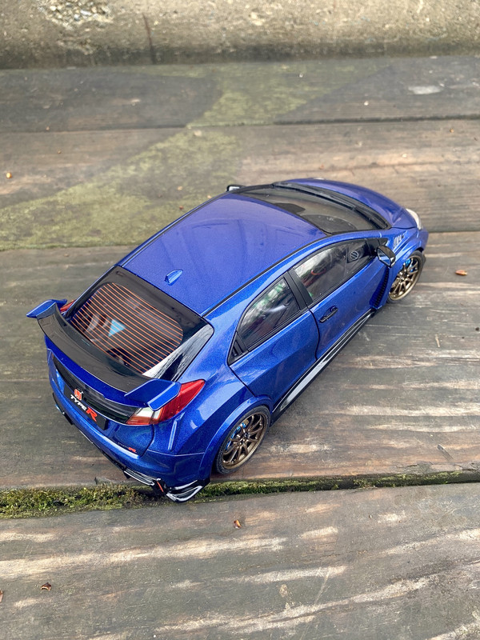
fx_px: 481
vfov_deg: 67.3
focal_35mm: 26
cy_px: 320
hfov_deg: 53.1
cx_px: 240
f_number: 1.8
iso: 25
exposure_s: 1/127
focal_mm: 4.25
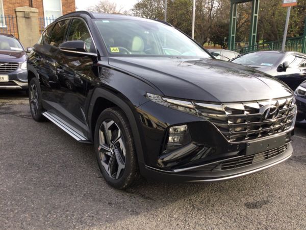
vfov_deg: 45.4
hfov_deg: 58.4
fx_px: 274
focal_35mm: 31
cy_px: 115
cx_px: 153
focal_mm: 3.3
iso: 25
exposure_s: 1/167
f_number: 2.4
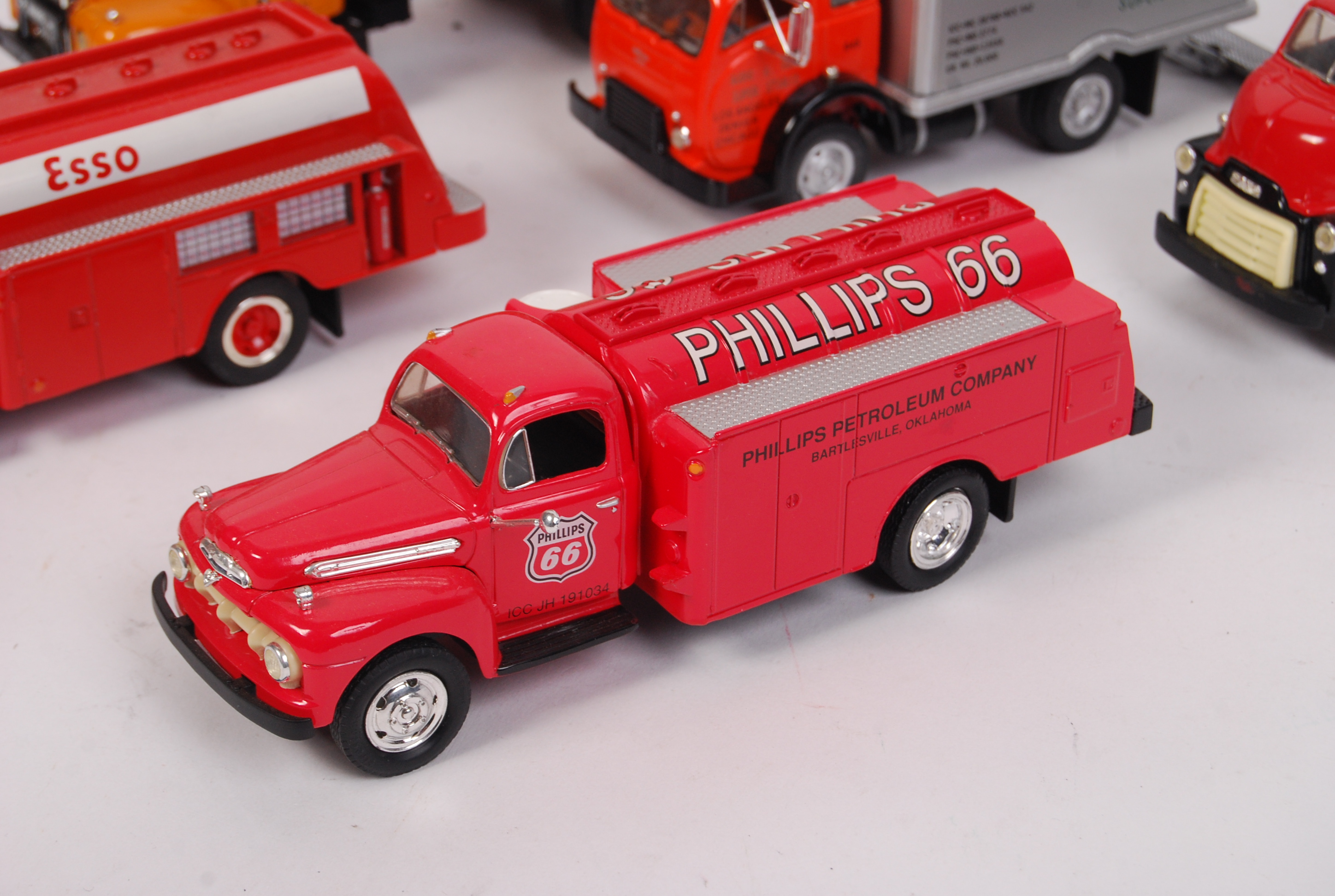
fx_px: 3066
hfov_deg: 24.6
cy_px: 448
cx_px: 668
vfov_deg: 16.6
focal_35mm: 82
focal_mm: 55
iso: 400
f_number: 9
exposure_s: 1/125
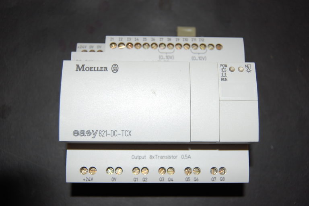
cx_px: 154
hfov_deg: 46.4
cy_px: 103
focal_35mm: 42
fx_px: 360
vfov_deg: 31.9
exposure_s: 1/60
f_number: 4.2
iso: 220
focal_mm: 28
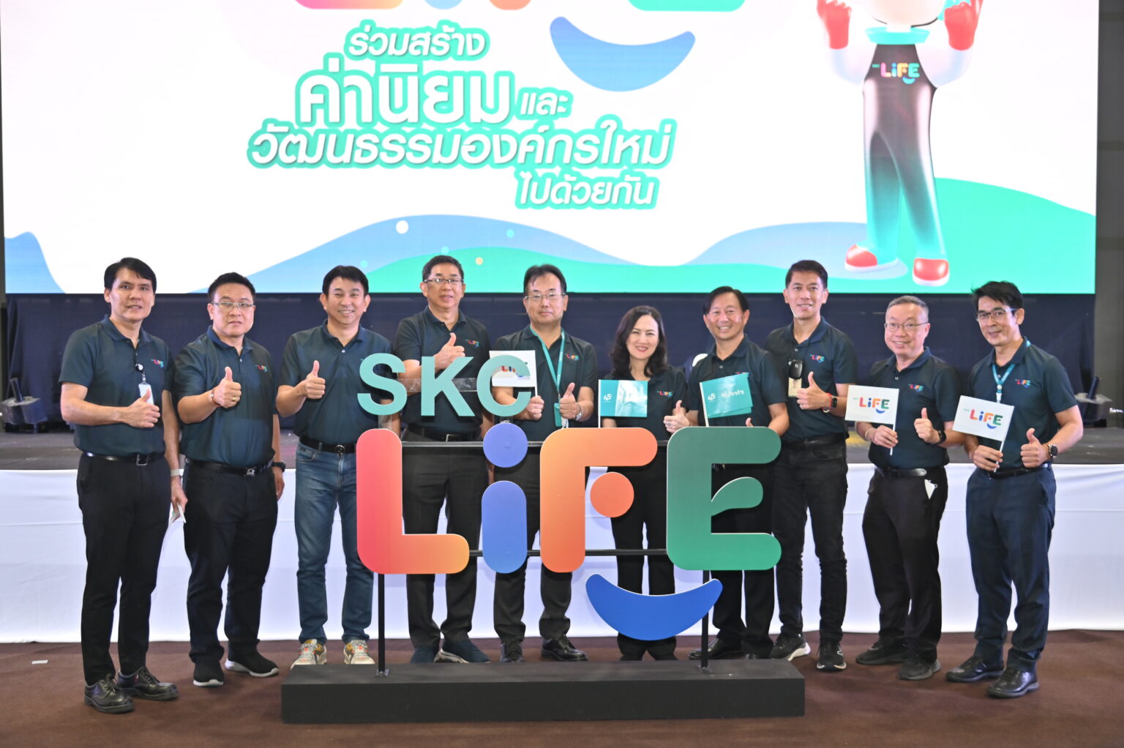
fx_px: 1186
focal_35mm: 38
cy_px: 374
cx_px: 562
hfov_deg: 50.7
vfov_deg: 35.0
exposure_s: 1/125
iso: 1000
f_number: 4
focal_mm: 38
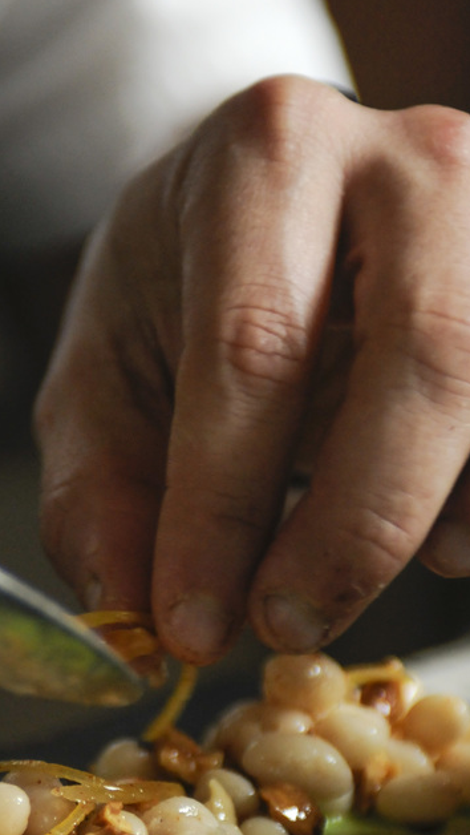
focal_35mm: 179
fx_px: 3959
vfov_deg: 12.0
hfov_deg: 6.8
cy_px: 636
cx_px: 89
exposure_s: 1/160
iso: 800
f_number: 2.8
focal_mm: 70
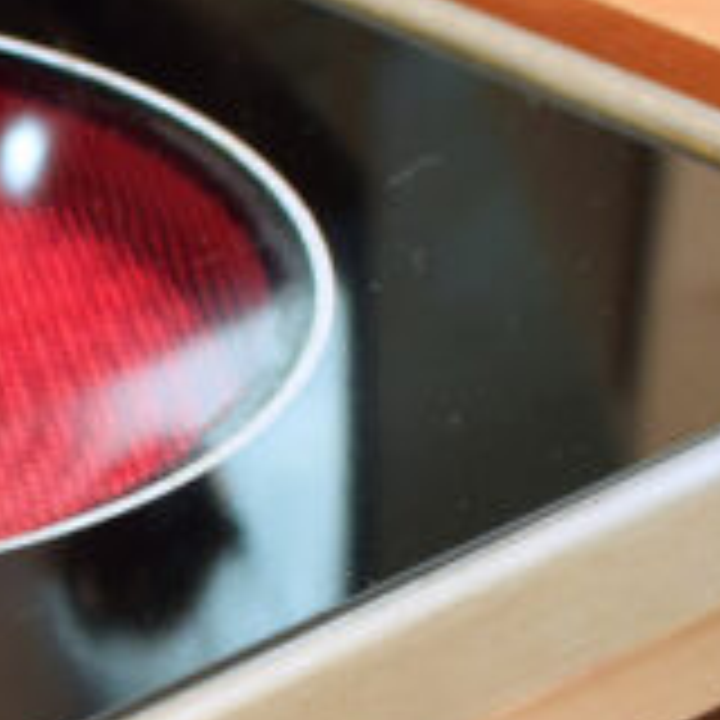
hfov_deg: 6.1
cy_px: 1100
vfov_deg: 6.3
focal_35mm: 273
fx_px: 6415
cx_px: -1084
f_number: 5.6
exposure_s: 1.3
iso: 125
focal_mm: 35
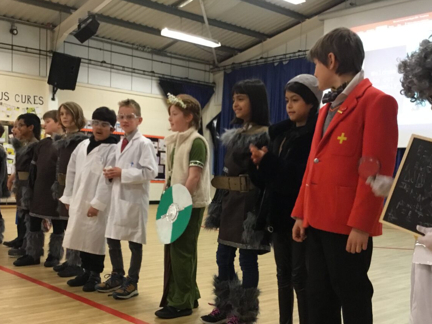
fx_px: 524
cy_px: 209
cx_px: 210
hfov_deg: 44.8
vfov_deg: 34.1
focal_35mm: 42
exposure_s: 1/20
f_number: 2.4
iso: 200
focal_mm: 3.3
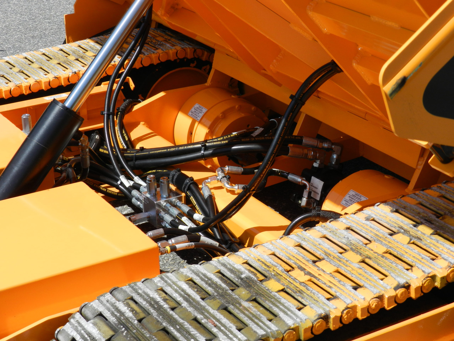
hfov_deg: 25.7
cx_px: 227
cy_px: 170
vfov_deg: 19.4
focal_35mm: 76
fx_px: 997
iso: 160
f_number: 4.8
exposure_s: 1/1000
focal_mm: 13.5
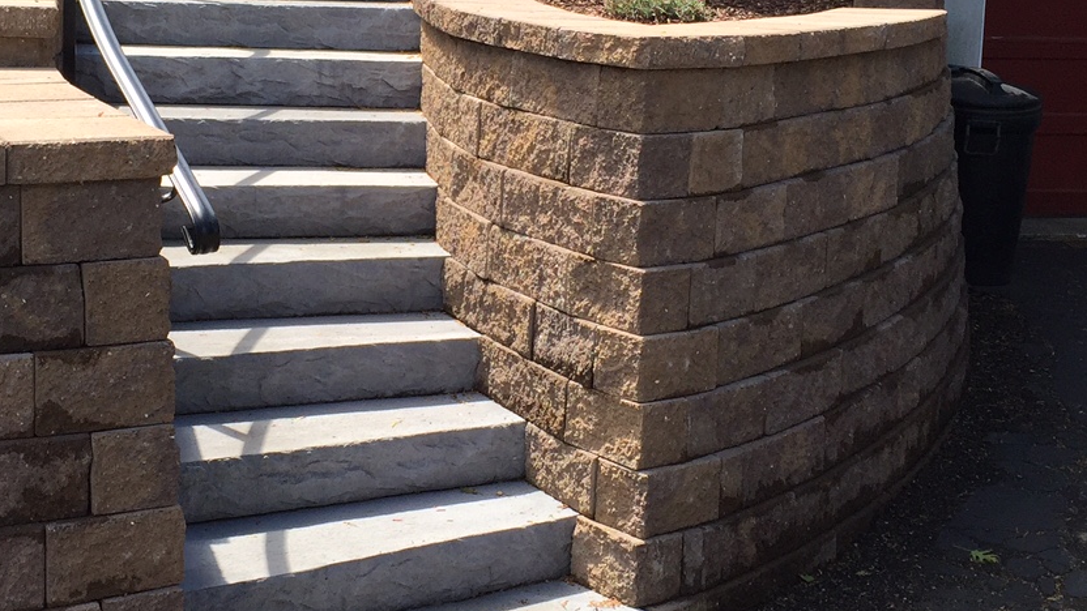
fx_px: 1787
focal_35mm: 62
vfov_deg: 19.3
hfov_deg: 33.7
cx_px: 405
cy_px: 148
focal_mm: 4.15
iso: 32
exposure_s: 1/581
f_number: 2.2
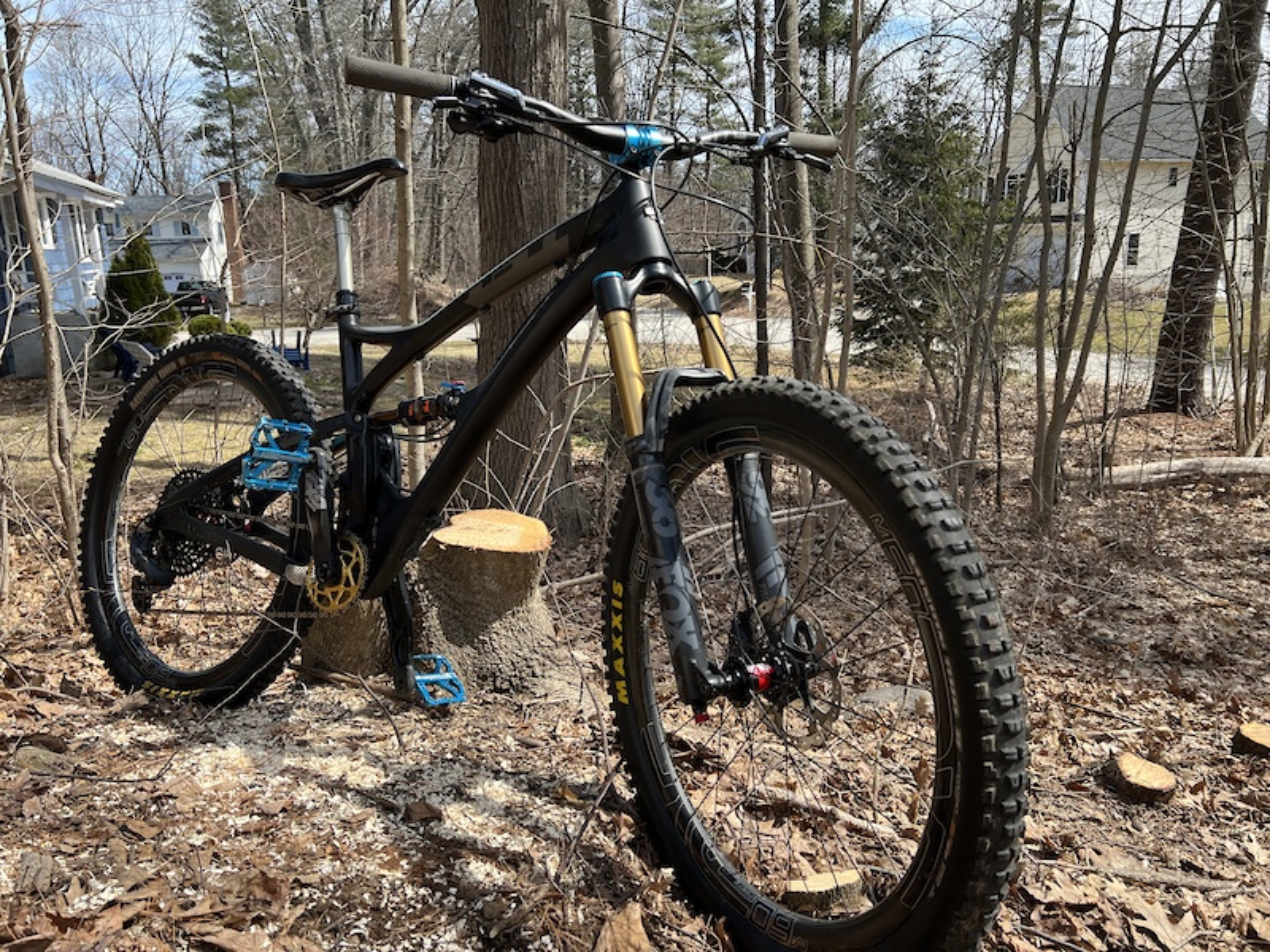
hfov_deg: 67.3
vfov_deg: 53.1
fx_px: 954
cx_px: 635
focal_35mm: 26
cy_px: 476
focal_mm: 5.7
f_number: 1.5
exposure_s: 1/1171
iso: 50
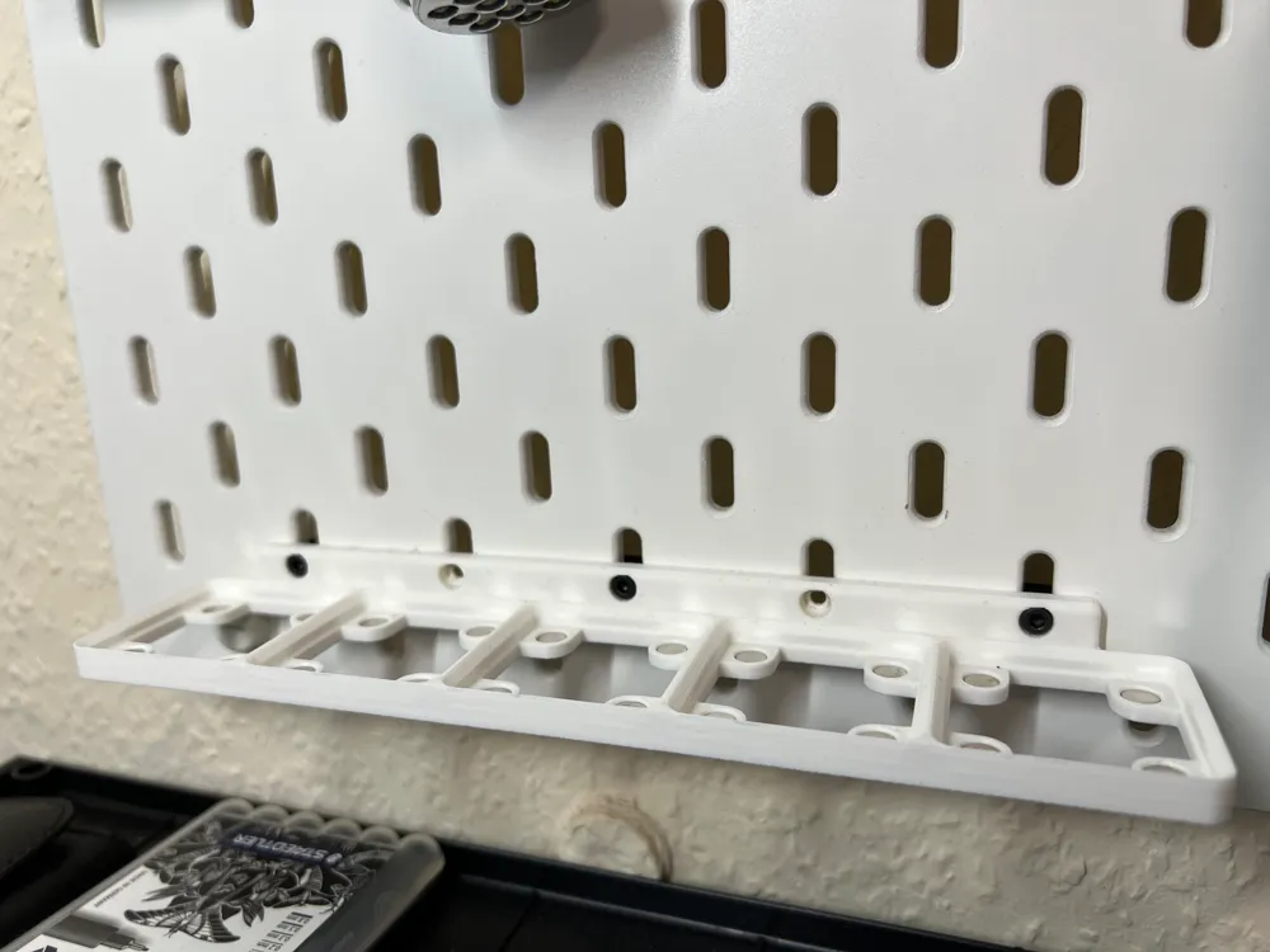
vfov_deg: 53.1
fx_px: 954
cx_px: 635
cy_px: 476
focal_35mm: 26
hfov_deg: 67.3
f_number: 1.5
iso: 80
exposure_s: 1/121
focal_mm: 5.7
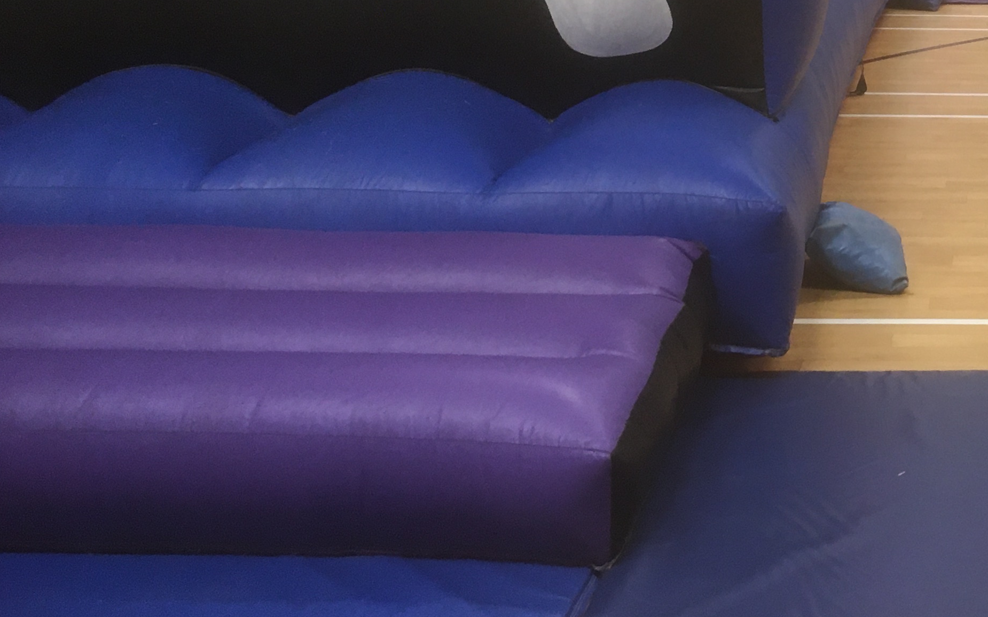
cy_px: -157
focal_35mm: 67
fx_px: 1804
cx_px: 1027
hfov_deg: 28.4
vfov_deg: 18.3
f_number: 2.2
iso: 50
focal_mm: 4.15
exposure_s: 1/33
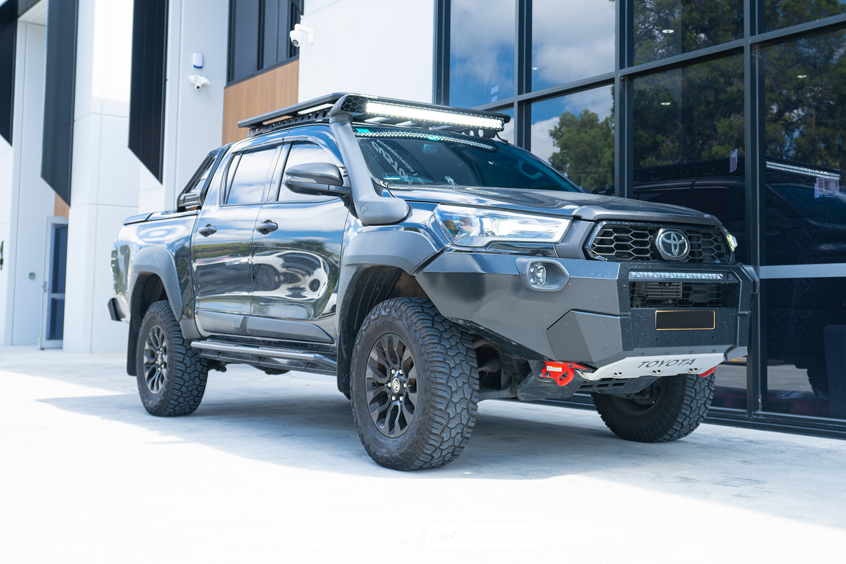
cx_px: 423
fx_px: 728
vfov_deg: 42.3
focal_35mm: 31
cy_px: 282
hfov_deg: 60.3
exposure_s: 1/80
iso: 100
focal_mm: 31
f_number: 4.5
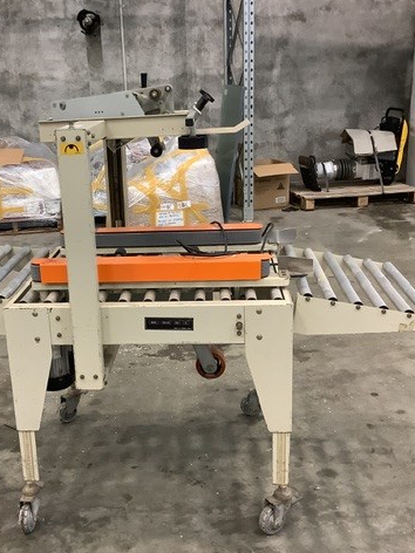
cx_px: 155
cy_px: 275
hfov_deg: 34.2
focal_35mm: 42
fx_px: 671
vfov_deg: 44.8
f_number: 2.4
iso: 250
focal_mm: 3.3
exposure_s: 1/50
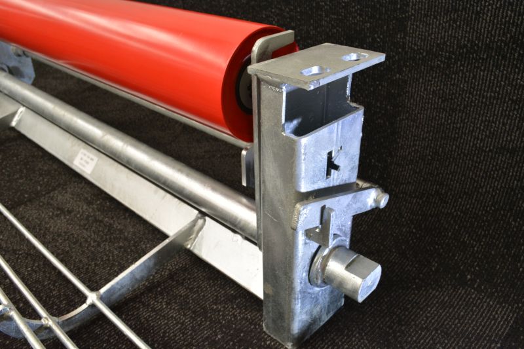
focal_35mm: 33
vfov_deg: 40.0
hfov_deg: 57.2
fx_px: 480
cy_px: 174
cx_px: 262
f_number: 10
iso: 1000
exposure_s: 1/40
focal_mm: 22
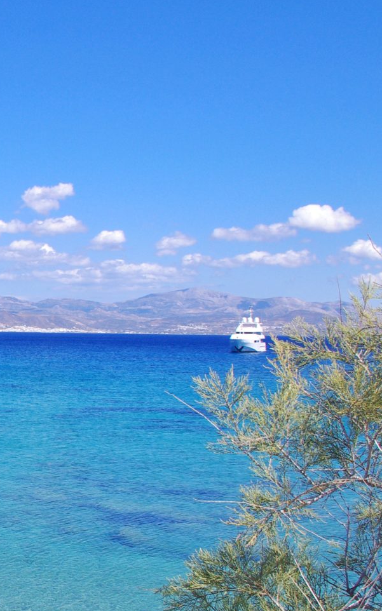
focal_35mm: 65
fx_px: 1083
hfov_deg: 18.0
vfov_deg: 31.4
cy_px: 378
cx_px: -182
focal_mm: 20
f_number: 14
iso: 200
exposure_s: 1/200
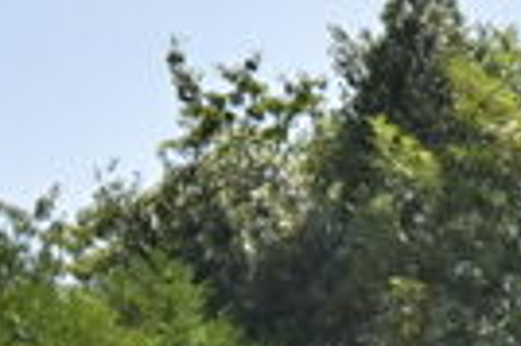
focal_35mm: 157
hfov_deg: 11.5
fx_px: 2269
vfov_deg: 8.5
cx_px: 1128
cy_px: 536
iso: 2500
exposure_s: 1/800
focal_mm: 20
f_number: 18
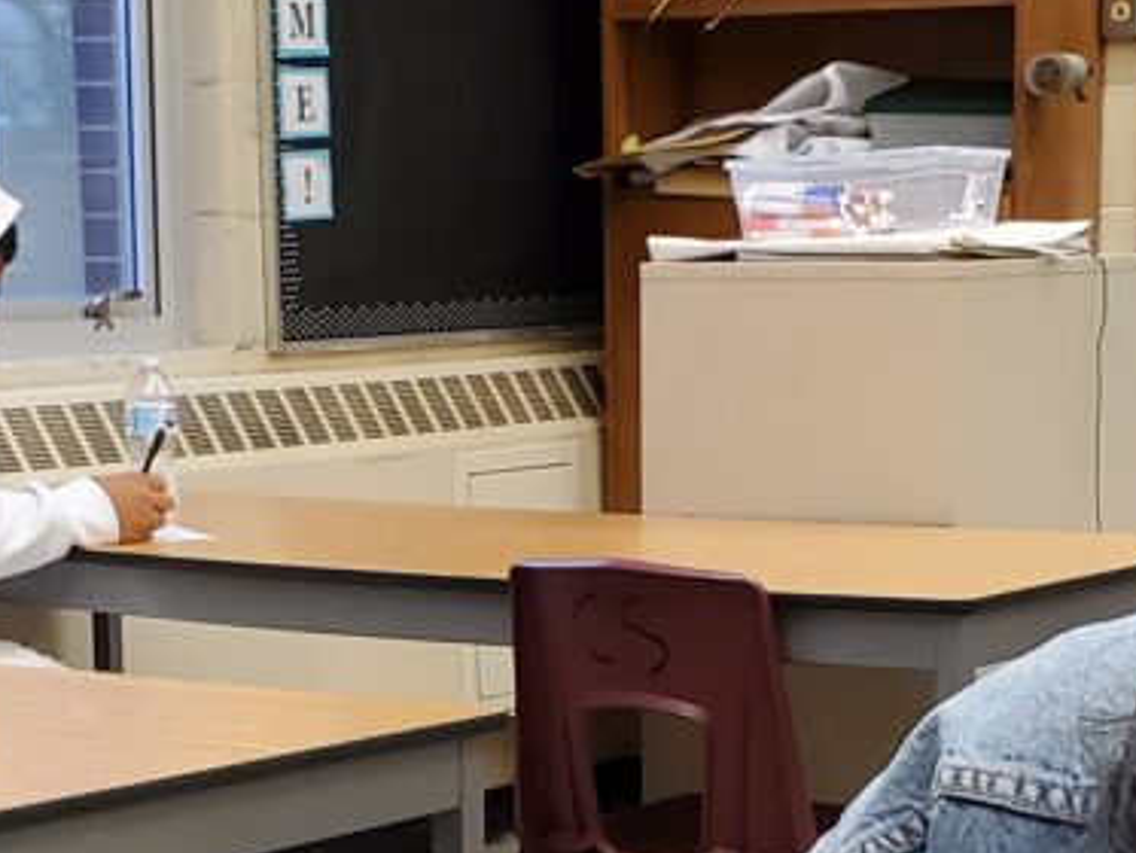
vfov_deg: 13.5
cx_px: 597
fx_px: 3513
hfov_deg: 18.4
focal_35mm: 107
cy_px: 1008
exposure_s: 1/59
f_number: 2.4
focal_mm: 4.3
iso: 200
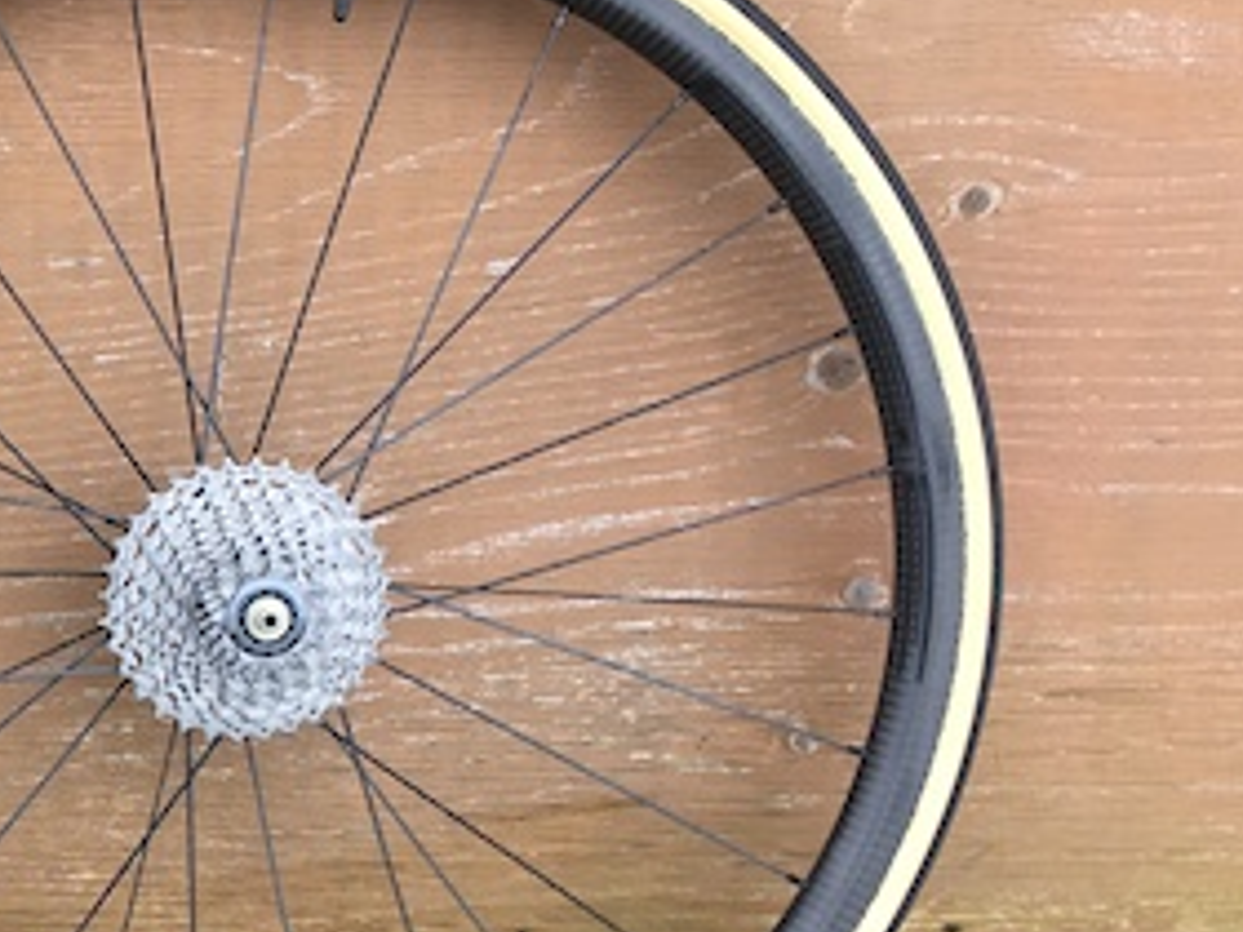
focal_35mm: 83
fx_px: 2980
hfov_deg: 21.0
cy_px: 479
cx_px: -462
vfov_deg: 17.8
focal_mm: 4.15
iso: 25
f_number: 2.2
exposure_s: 1/156
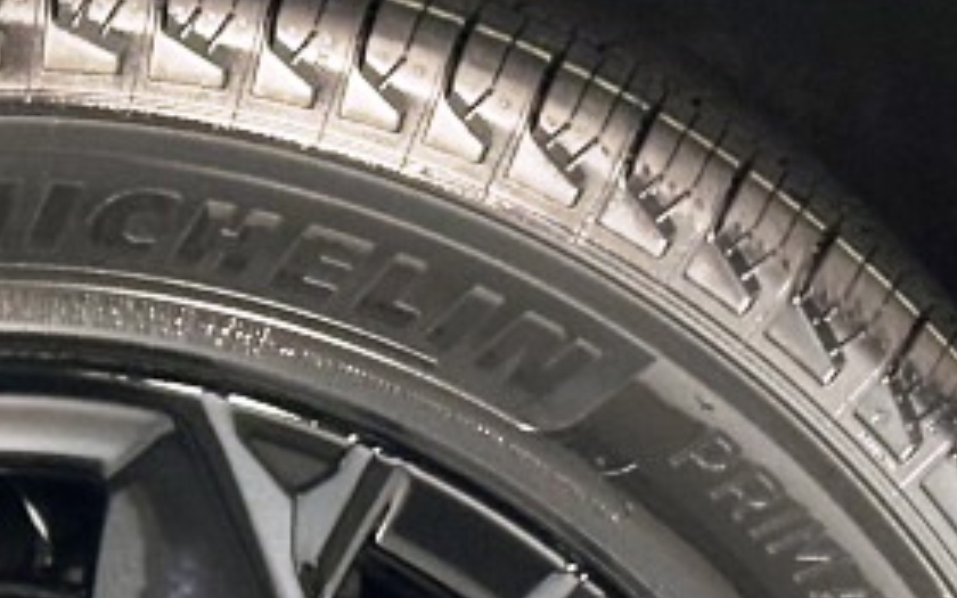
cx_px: -164
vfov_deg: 6.9
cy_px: 1100
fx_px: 4851
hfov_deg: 11.1
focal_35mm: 186
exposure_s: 1/20
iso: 640
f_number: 1.78
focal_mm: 6.86
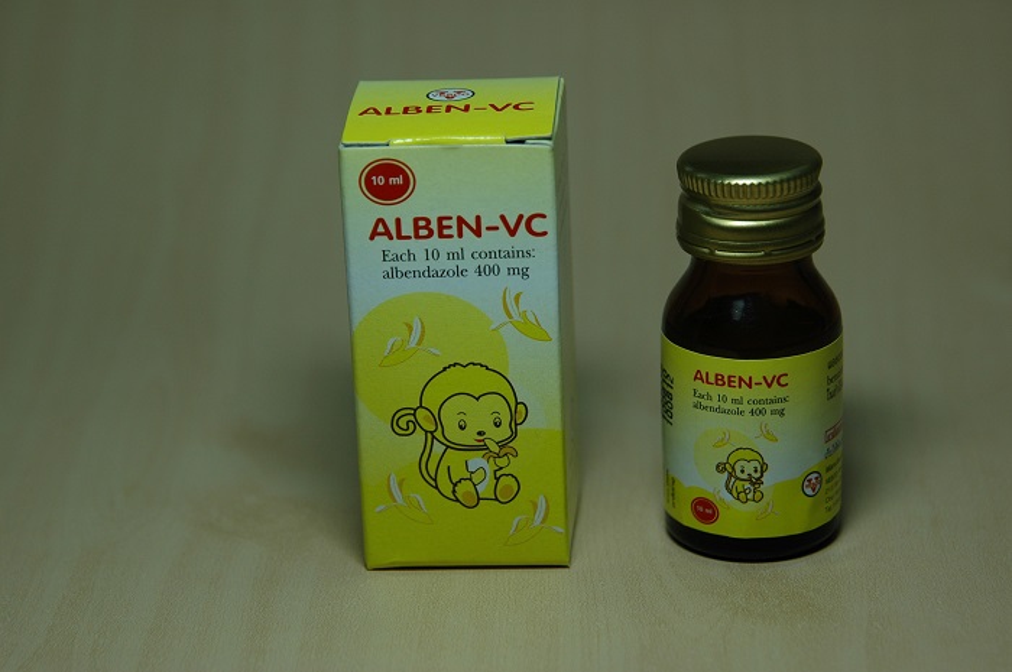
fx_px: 3580
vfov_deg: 10.7
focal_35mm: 128
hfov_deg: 16.1
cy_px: 336
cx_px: 506
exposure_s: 1/125
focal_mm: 85
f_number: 5.6
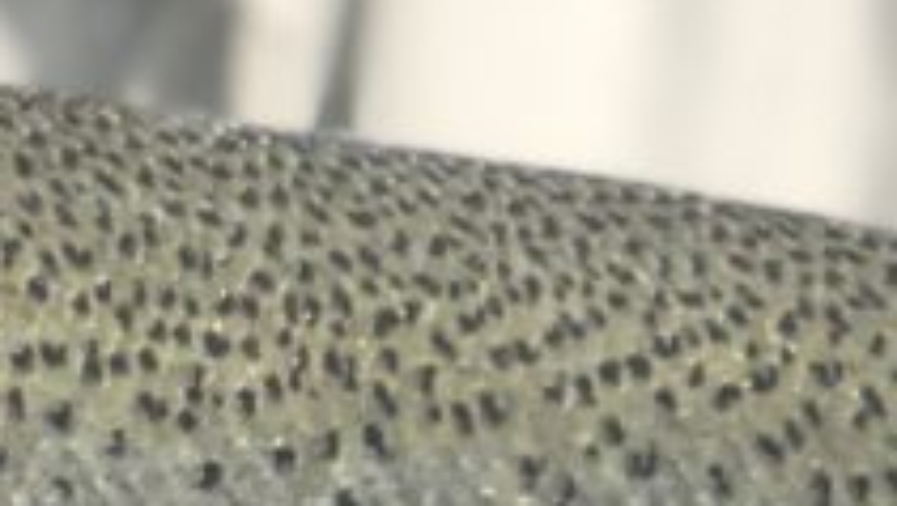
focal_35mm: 452
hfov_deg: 4.7
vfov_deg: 2.7
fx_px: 10758
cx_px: -842
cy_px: 319
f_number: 2.8
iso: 20
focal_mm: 6.6
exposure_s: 1/1104
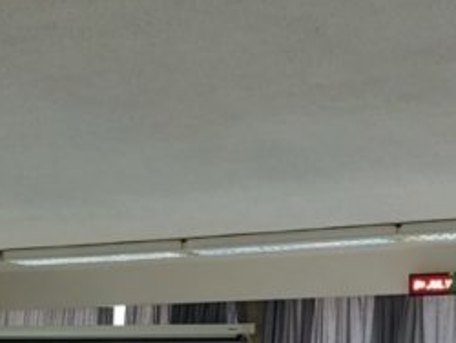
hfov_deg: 16.1
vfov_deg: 11.9
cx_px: 9
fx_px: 1582
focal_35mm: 120
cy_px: 494
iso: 250
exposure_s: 1/50
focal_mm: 5.23
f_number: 1.8
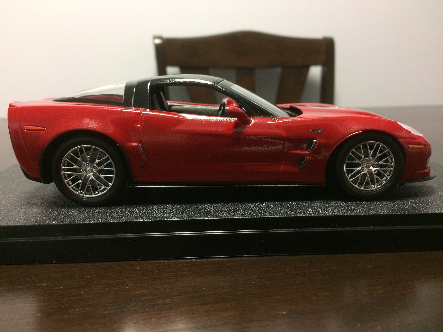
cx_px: 222
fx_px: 371
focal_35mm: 29
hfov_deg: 61.7
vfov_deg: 48.2
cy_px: 166
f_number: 2.2
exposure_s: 1/17
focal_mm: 4.15
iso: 320
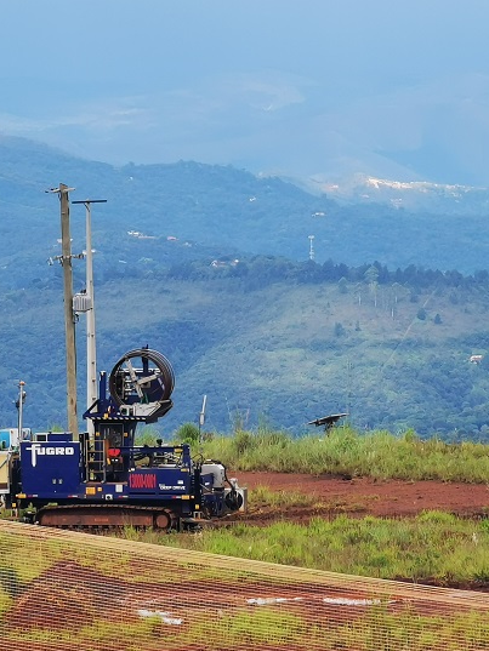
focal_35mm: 280
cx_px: 296
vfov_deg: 7.1
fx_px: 5272
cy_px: 331
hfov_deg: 5.3
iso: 50
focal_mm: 14.46
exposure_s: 1/463
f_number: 3.4
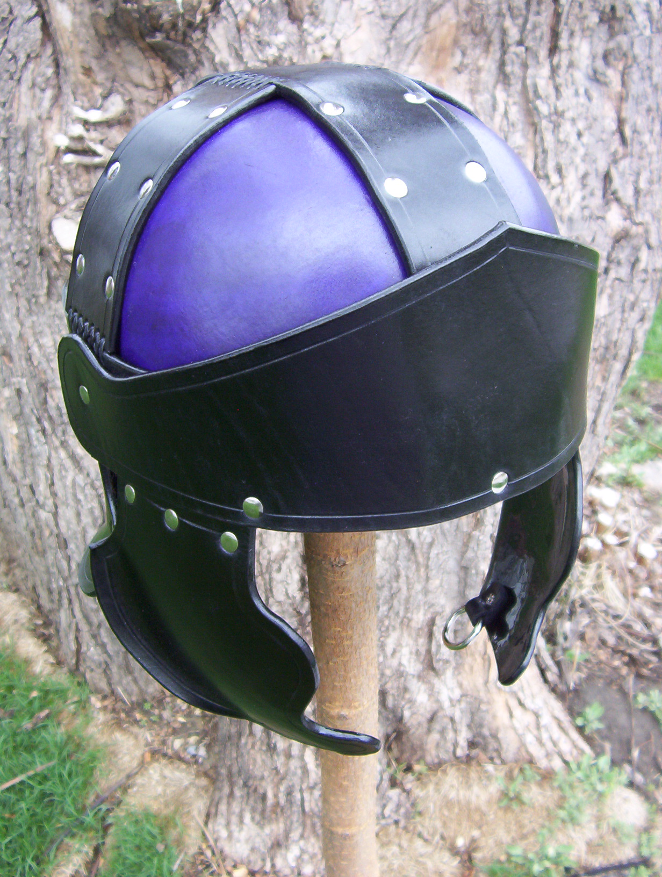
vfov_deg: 51.2
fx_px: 914
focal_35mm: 36
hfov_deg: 39.8
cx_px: 331
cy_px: 438
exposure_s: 1/164
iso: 100
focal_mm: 5.54
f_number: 2.76
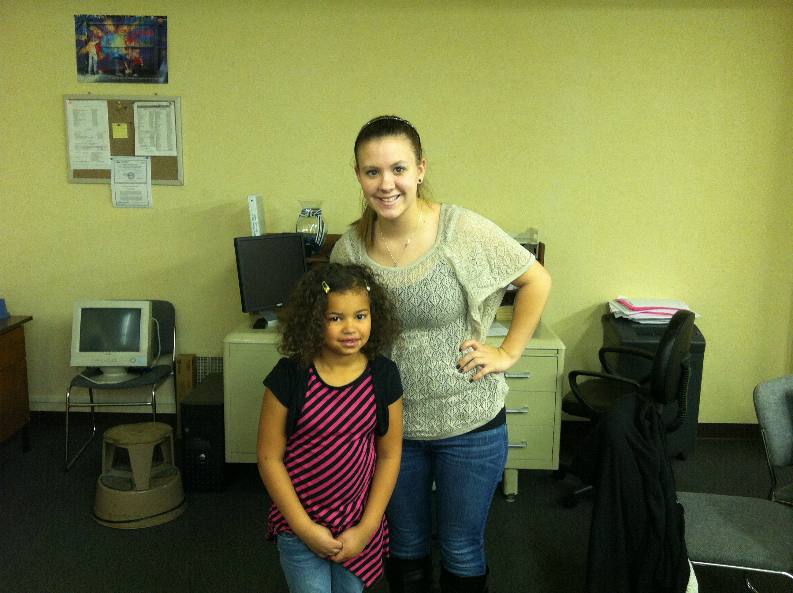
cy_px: 296
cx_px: 396
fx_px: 801
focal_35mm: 35
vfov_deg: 40.6
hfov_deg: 52.7
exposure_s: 1/15
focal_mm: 3.85
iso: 125
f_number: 2.8
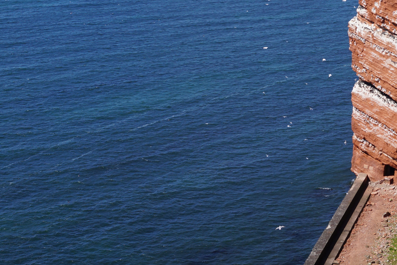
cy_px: 20
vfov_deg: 16.4
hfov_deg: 23.9
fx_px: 904
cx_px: 374
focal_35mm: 82
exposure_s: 1/200
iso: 100
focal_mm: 26
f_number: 11
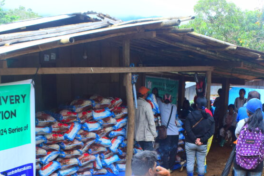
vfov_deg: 26.1
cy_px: 159
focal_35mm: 50
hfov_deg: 39.6
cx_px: 125
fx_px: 367
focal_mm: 18
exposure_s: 1/250
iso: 400
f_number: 8
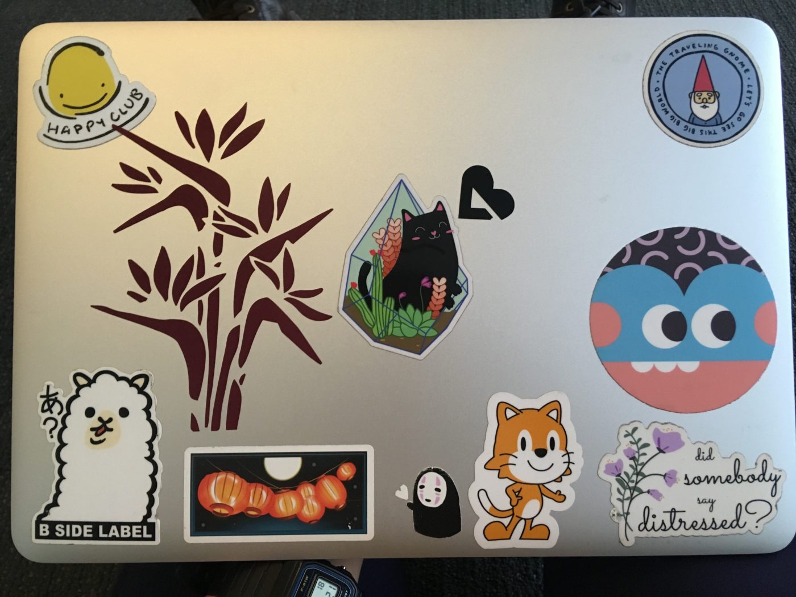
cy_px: 298
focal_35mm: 29
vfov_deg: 48.2
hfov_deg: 61.7
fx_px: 667
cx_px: 398
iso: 125
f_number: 2.2
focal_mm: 4.15
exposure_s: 1/30
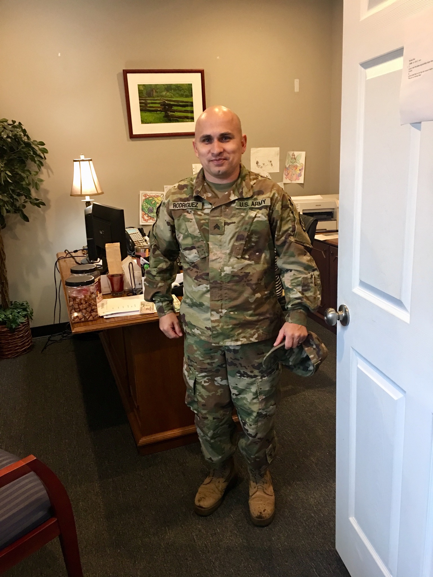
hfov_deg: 48.2
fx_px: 484
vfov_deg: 61.7
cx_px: 216
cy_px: 288
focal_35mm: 29
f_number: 2.2
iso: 80
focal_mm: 4.15
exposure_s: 1/15
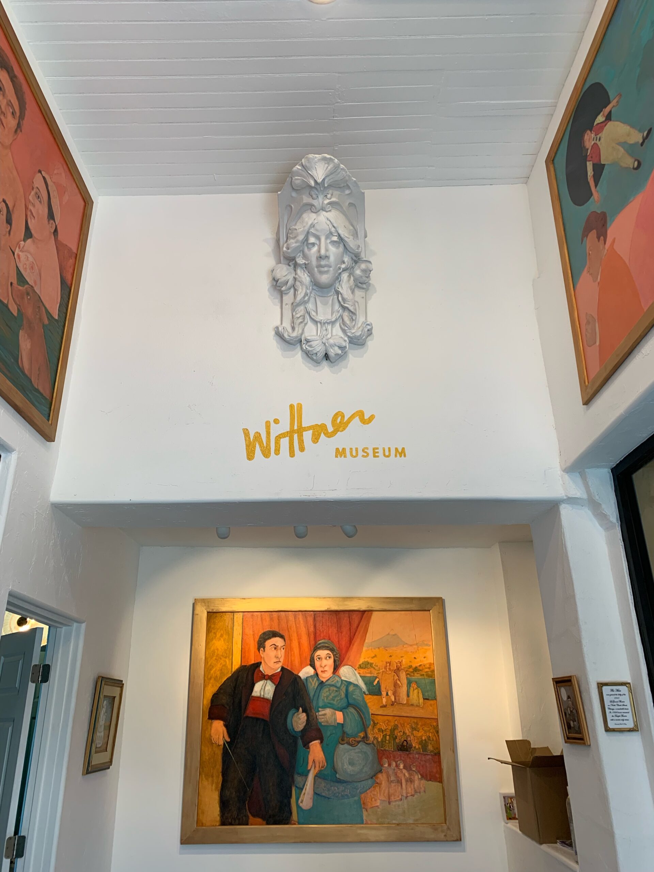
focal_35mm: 26
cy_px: 436
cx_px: 327
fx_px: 655
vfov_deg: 67.3
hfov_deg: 53.1
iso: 50
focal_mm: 4.25
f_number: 1.8
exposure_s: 1/60
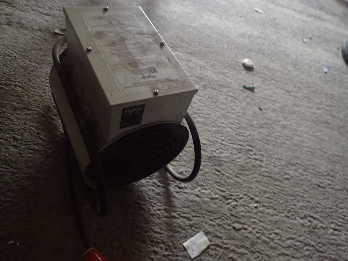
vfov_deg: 54.9
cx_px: 174
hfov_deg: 69.4
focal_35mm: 25
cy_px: 130
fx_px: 251
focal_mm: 4.5
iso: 800
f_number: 2
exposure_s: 1/15
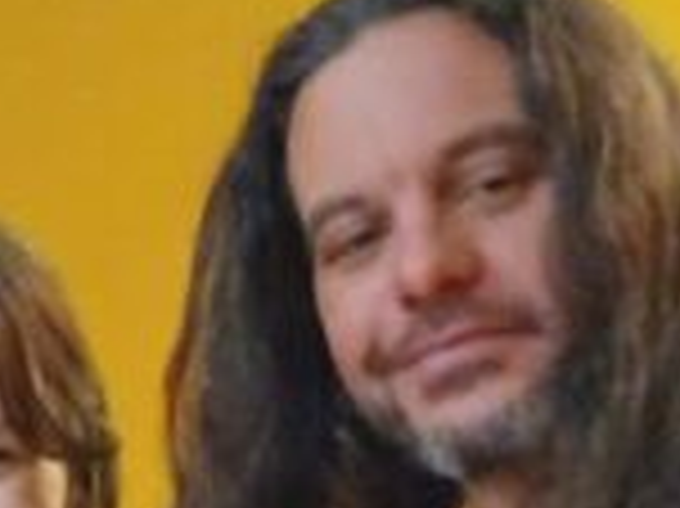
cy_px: 1263
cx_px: -5
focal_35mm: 170
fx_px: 3337
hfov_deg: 11.5
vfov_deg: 8.0
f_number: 1.8
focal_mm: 4.6
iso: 2500
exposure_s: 1/15
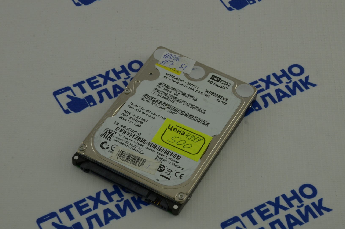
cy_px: 114
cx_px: 172
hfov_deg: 19.5
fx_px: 1004
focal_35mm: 105
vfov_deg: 13.0
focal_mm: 70
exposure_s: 1/50
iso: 640
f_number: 18
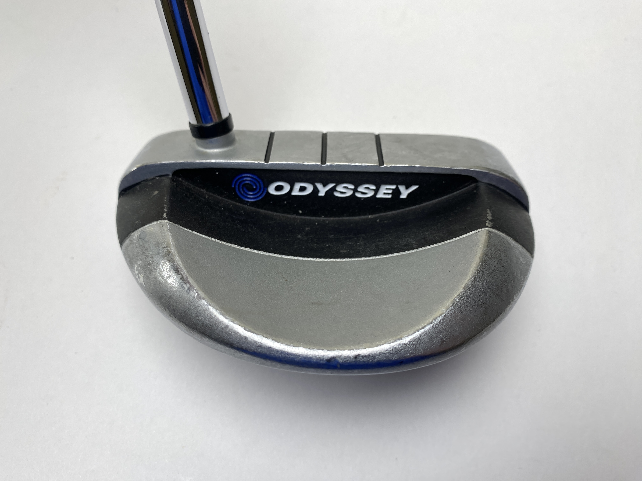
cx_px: 321
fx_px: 482
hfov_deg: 67.3
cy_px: 240
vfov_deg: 53.1
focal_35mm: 26
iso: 32
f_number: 1.8
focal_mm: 4.25
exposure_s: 1/262
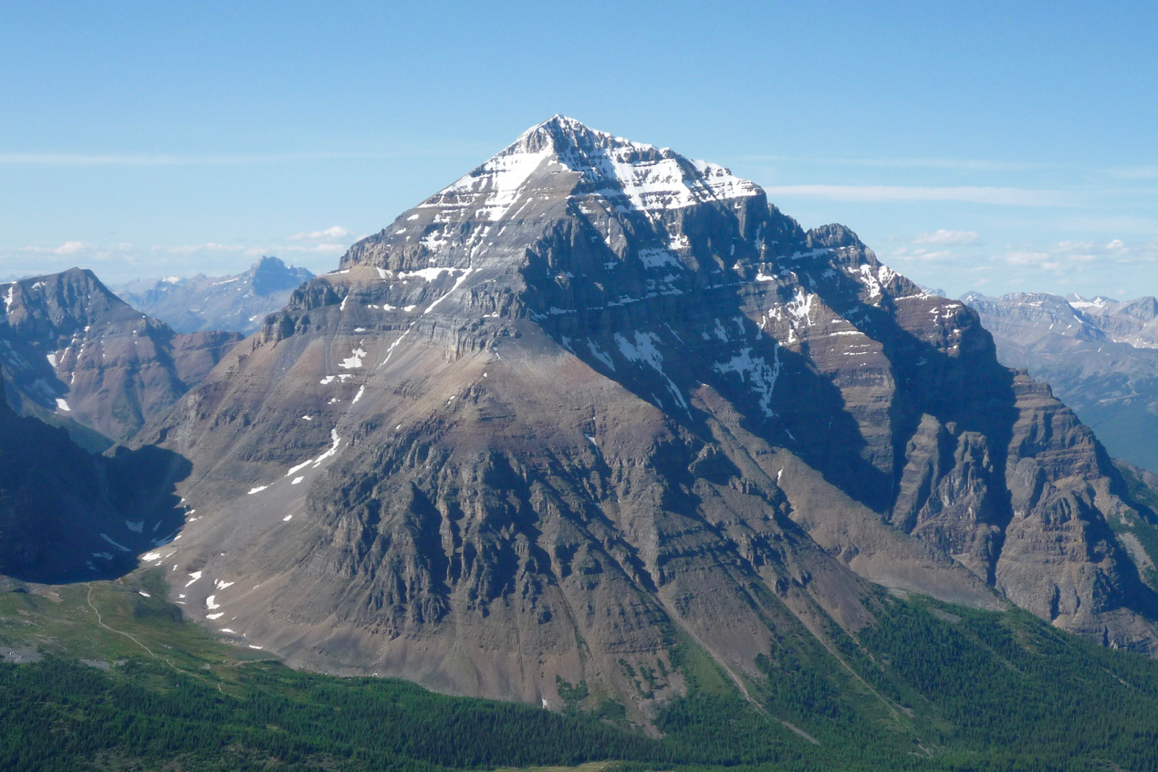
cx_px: 580
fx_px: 2059
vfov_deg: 21.2
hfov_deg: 31.4
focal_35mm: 64
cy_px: 381
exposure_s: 1/400
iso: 100
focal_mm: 10
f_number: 5.6
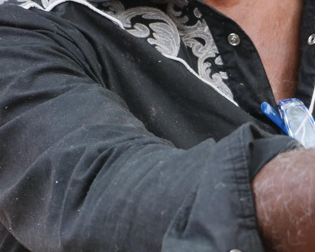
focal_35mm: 210
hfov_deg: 9.1
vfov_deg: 7.4
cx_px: 325
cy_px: 65
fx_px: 1958
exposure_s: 1/250
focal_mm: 27
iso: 200
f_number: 2.8
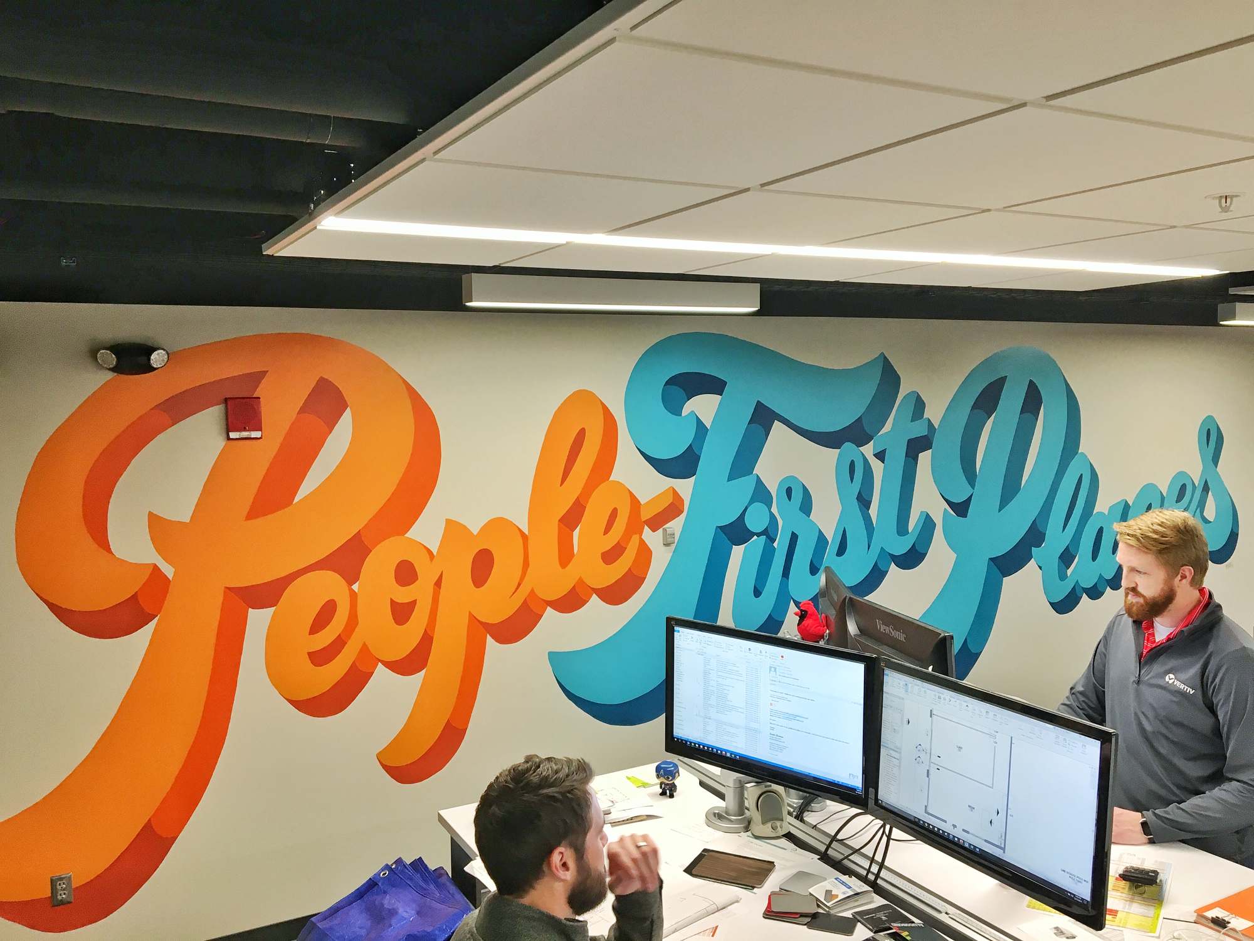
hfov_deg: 61.7
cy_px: 470
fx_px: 1051
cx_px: 627
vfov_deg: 48.2
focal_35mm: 29
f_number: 2.2
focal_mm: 4.15
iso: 50
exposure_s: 1/30
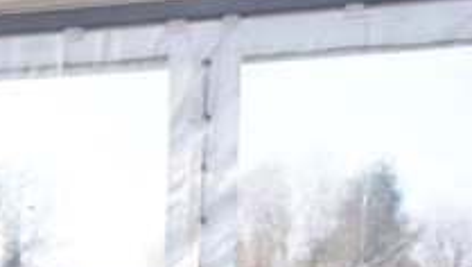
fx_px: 1929
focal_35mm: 154
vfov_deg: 7.4
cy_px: 635
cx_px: -558
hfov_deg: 12.0
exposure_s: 1/250
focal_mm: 20
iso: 220
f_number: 5.6
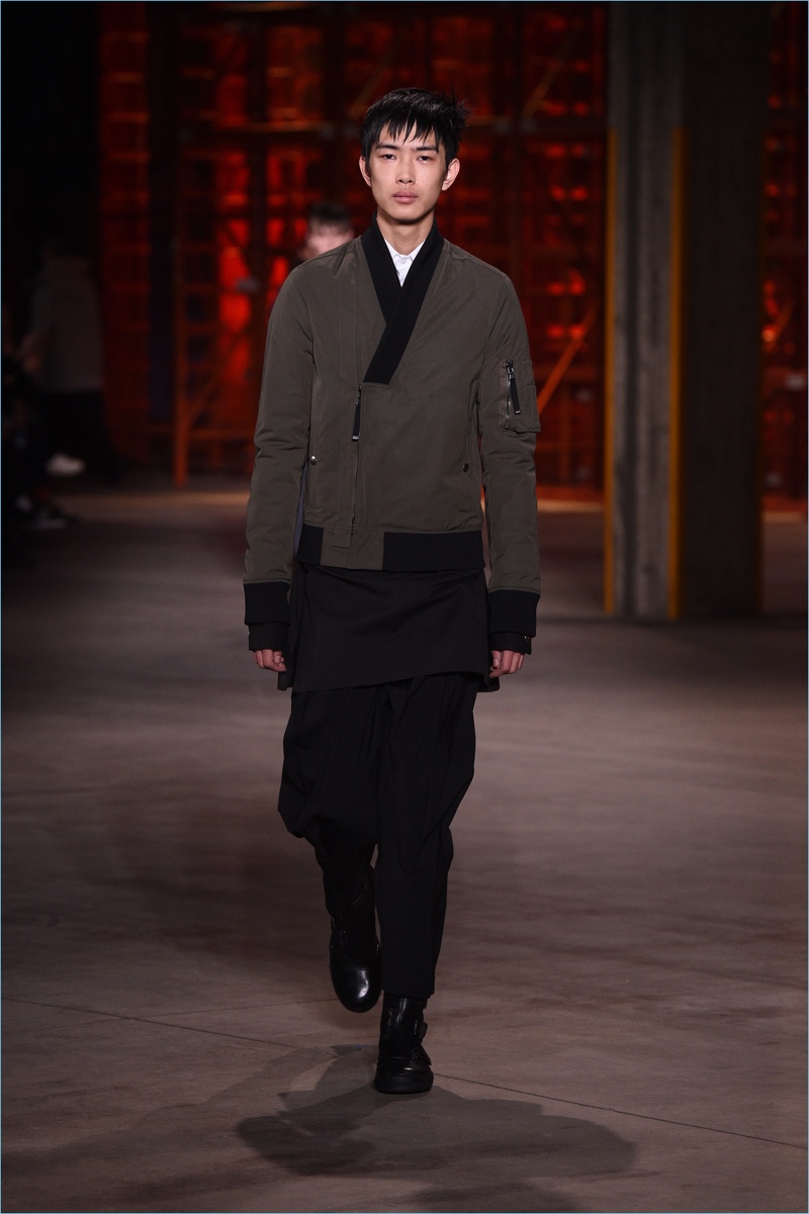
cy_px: 607
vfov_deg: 11.7
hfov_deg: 7.8
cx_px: 404
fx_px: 5902
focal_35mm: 175
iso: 2500
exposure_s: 1/500
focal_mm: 175
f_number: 4.5
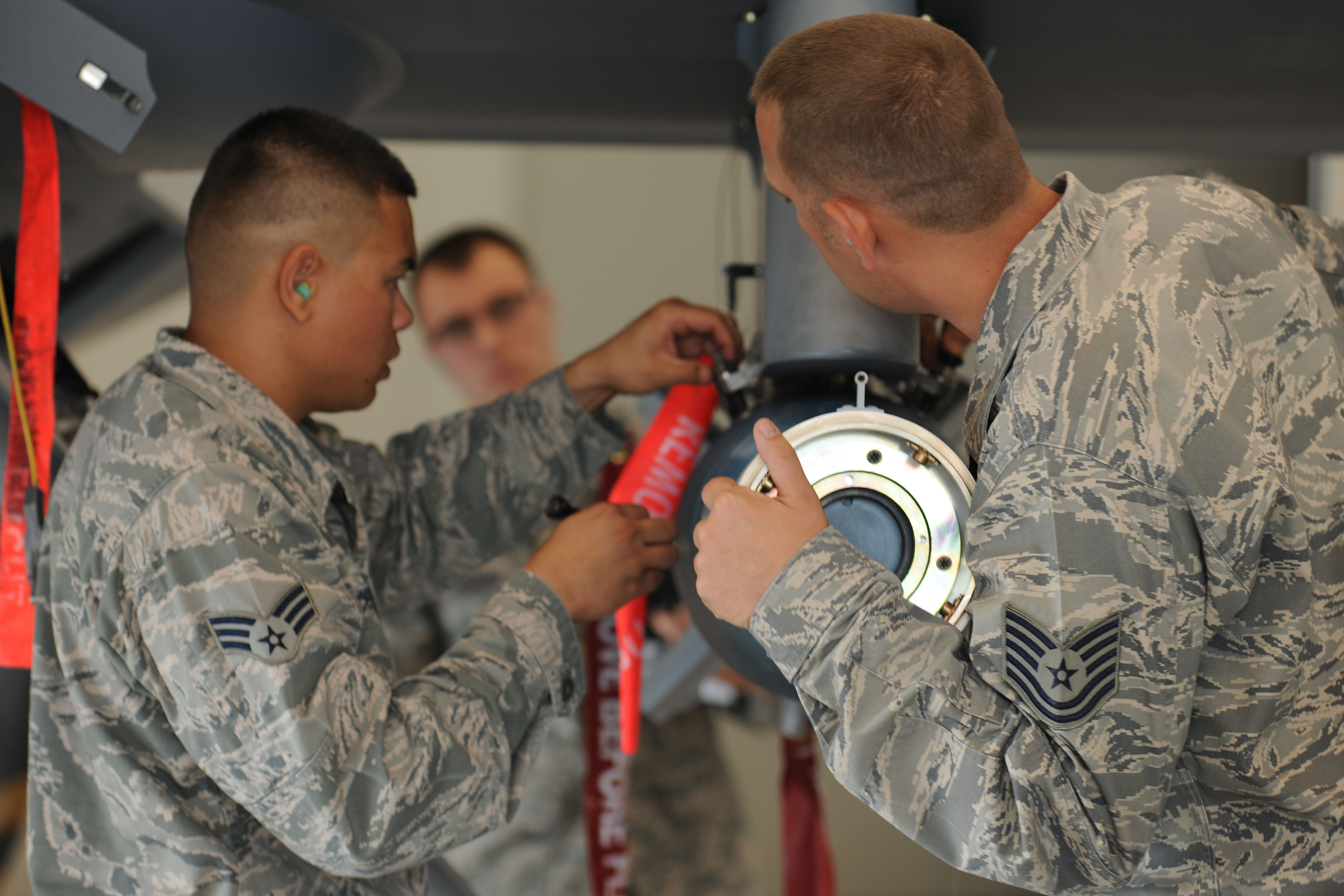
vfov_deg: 8.9
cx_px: 672
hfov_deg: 13.2
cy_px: 448
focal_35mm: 155
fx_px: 5786
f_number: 4
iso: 200
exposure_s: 1/60
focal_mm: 155
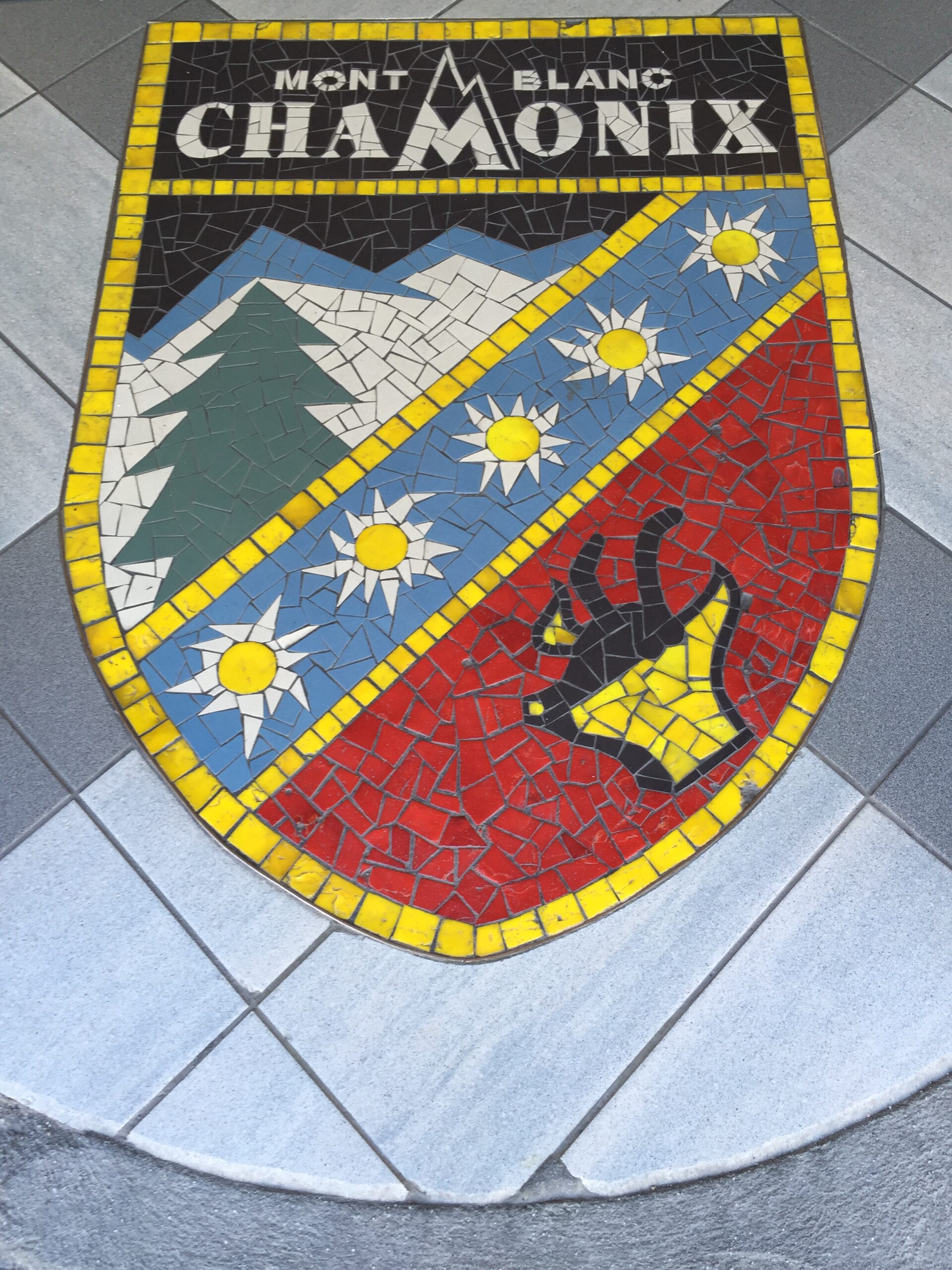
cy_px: 635
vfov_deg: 61.7
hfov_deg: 48.2
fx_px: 1063
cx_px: 476
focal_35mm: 29
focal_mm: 4.15
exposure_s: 1/50
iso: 32
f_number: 2.2
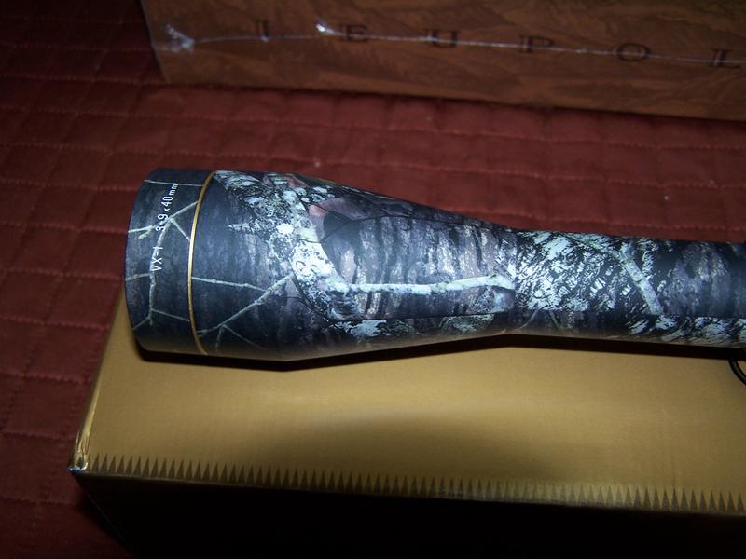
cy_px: 280
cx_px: 373
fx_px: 819
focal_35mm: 38
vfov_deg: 37.7
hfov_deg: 49.0
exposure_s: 1/60
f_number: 2.8
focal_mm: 6.3
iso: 80
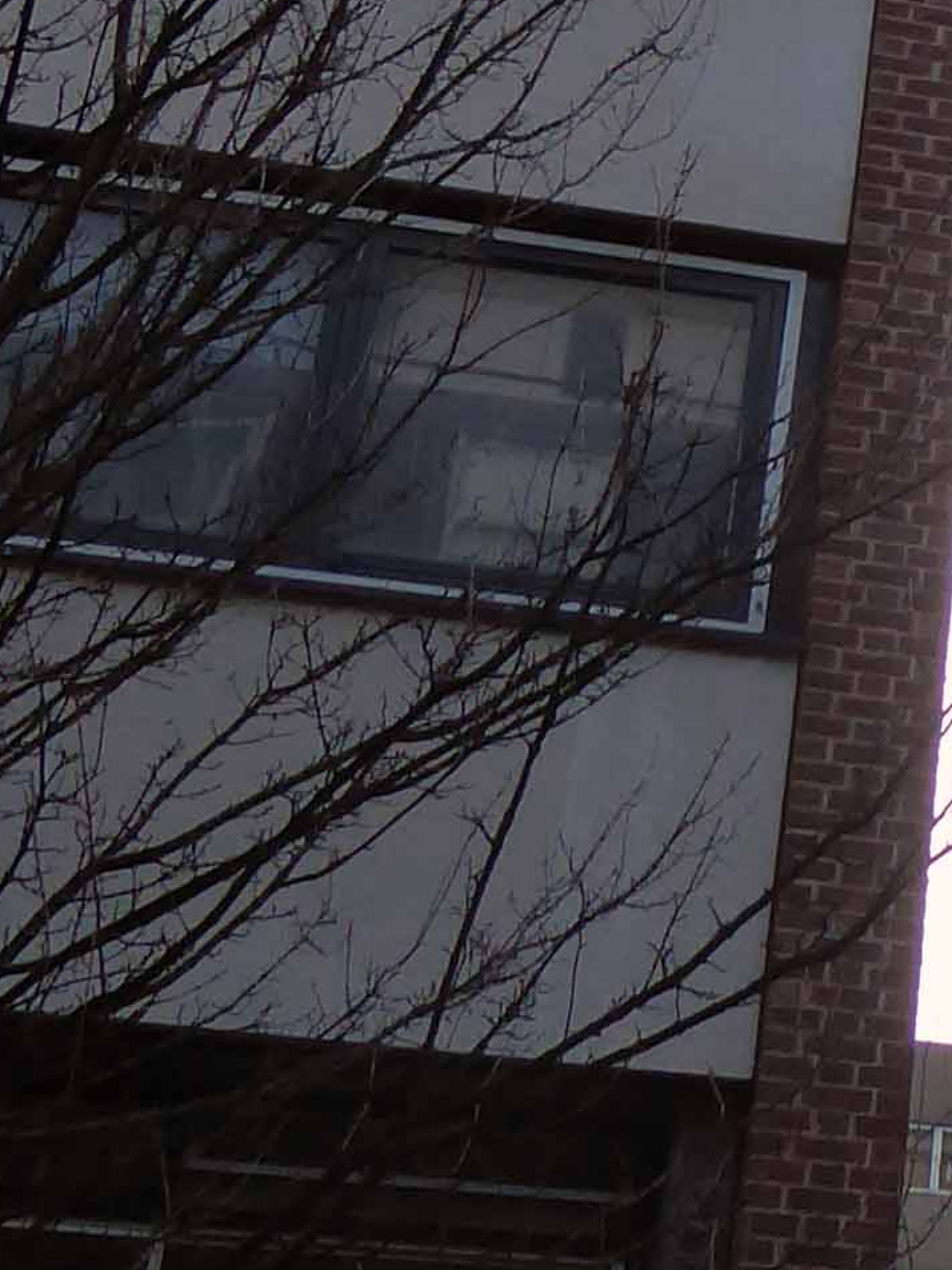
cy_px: -362
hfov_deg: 13.1
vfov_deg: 17.6
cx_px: 1521
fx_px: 3850
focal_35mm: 105
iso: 125
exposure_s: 1/200
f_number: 3.3
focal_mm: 4.3
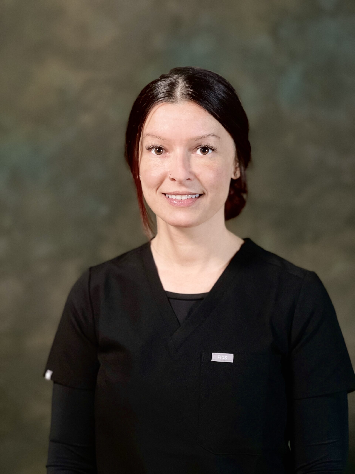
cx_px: 178
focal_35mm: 77
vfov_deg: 25.3
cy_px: 237
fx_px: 1053
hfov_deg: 19.1
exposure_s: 1/33
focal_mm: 9
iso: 400
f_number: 2.8
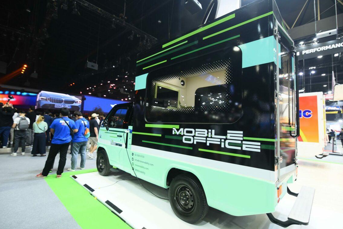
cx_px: 177
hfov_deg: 93.2
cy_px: 111
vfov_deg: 70.4
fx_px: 162
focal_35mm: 17
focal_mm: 16
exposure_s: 1/125
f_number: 4
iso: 1250
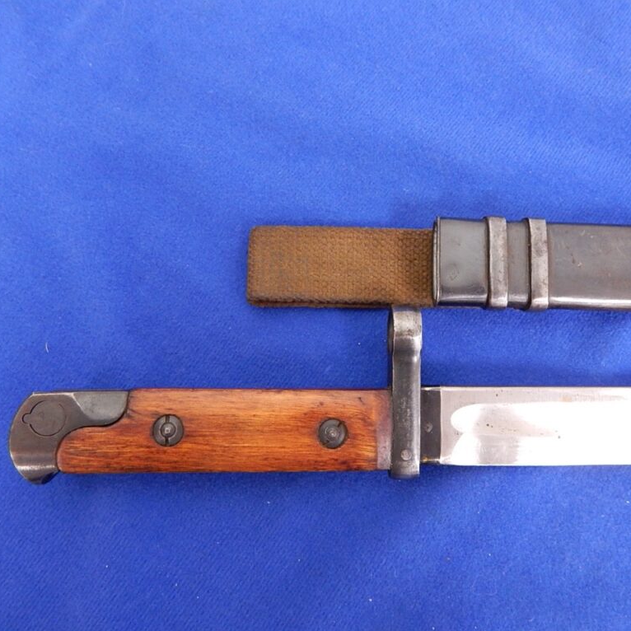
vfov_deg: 60.9
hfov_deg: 60.7
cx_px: 361
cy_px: 316
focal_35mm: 26
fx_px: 536
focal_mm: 4
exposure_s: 1/10
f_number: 3
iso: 400
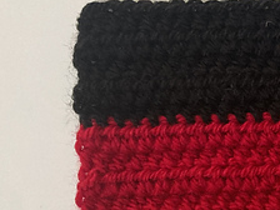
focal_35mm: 80
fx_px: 647
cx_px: 340
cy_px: 178
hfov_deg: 22.4
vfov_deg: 18.2
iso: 160
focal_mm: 3.99
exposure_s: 1/60
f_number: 1.8
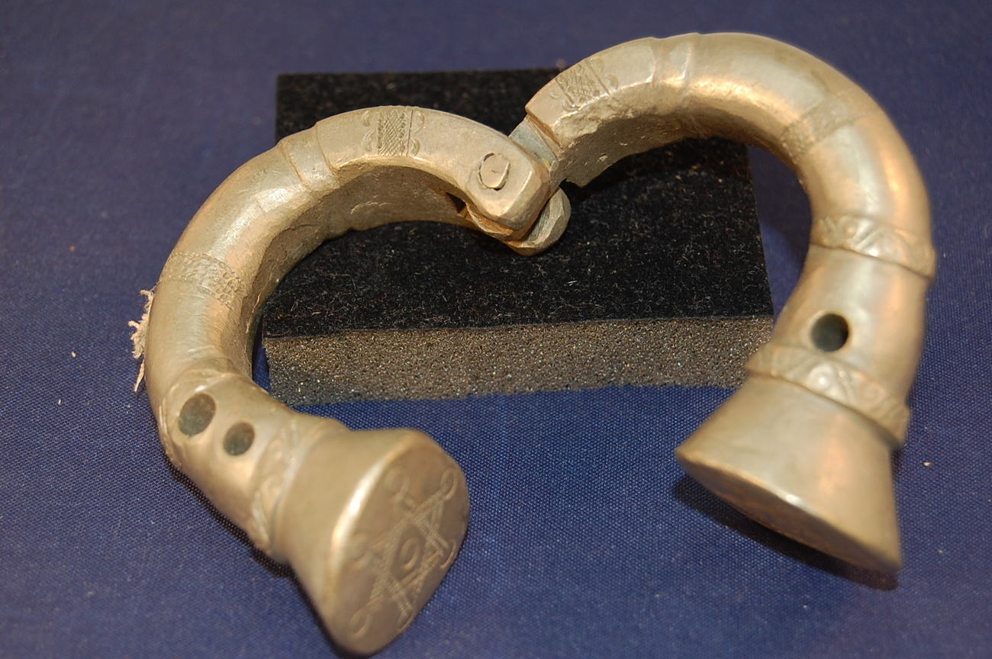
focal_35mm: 82
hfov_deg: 24.6
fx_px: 2271
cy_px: 330
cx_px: 496
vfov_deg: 16.5
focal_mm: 55
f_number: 5.6
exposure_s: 1/60
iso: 400
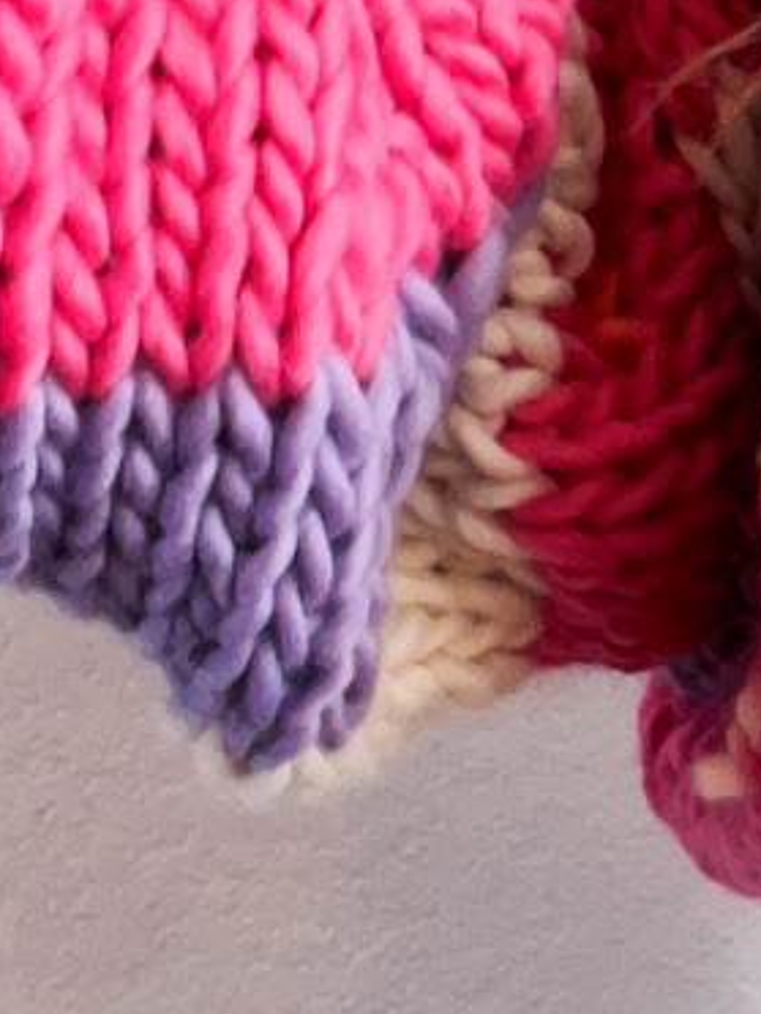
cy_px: 463
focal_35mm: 121
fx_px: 3547
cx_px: 1439
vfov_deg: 16.3
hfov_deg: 11.3
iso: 100
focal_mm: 2.71
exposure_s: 1/60
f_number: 2.2
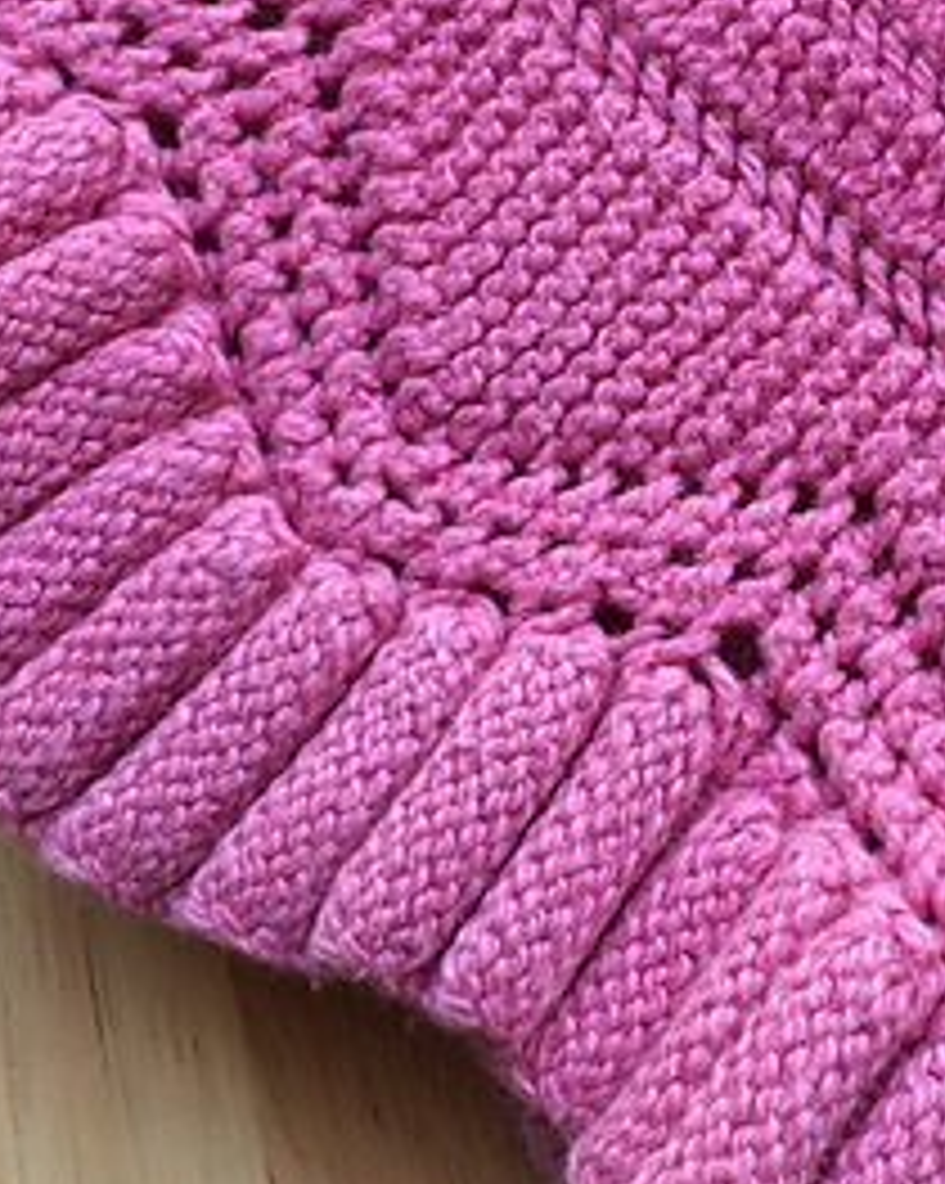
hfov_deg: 21.7
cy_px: 450
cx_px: 810
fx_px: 2415
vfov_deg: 27.4
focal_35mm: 69
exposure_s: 1/60
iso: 50
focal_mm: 4.15
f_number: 2.2
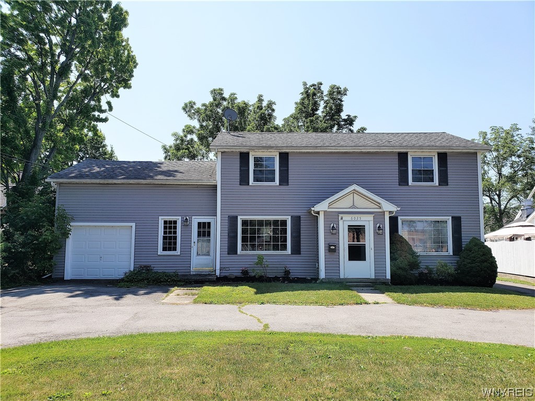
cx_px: 268
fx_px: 402
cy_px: 200
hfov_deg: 67.3
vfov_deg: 53.1
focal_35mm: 26
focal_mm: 4.3
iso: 50
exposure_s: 1/1399
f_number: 2.4
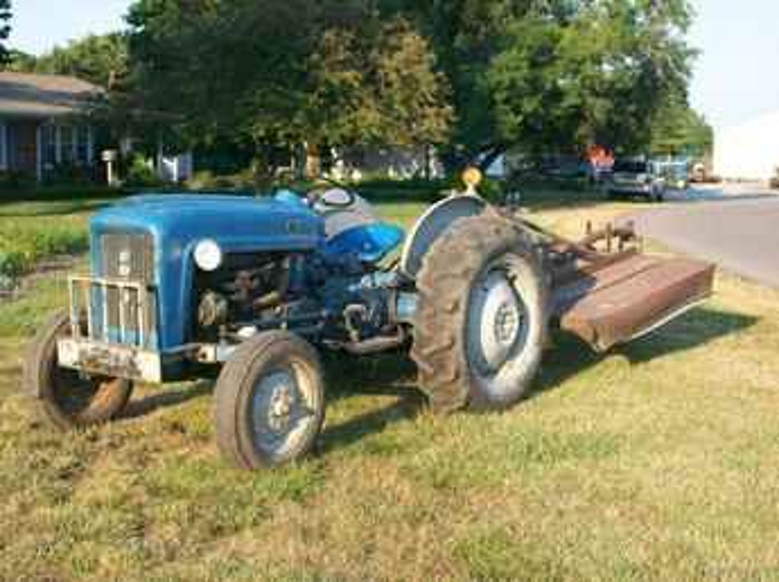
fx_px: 1259
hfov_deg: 34.4
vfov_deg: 26.1
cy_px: 291
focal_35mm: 56
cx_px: 390
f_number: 3.4
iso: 80
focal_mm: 9.4
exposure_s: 1/382
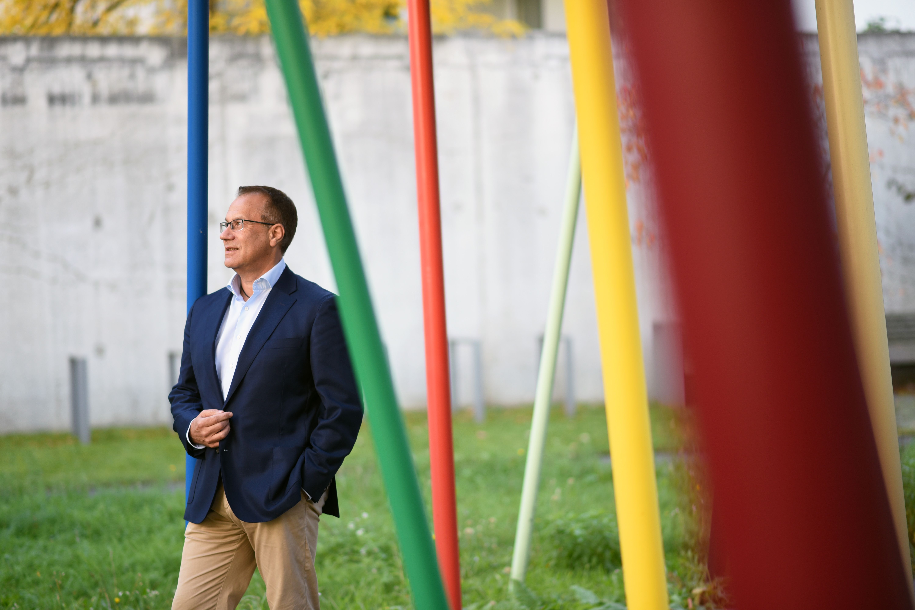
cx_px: 458
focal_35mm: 85
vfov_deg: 16.1
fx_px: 2161
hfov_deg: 23.9
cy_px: 305
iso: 320
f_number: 1.8
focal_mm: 85
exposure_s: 1/640
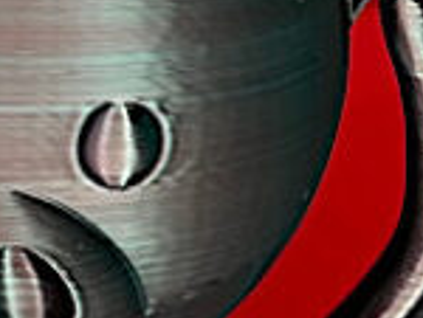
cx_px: -8
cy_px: 273
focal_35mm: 133
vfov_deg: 11.1
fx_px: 1628
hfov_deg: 14.5
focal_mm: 5.7
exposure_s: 1/89
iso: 125
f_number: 1.5
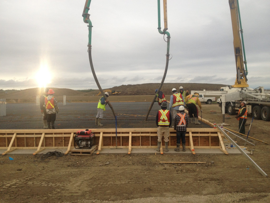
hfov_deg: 52.6
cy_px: 102
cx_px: 135
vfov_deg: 40.7
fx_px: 273
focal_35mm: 35
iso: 64
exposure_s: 1/60
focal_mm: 4.28
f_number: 2.4
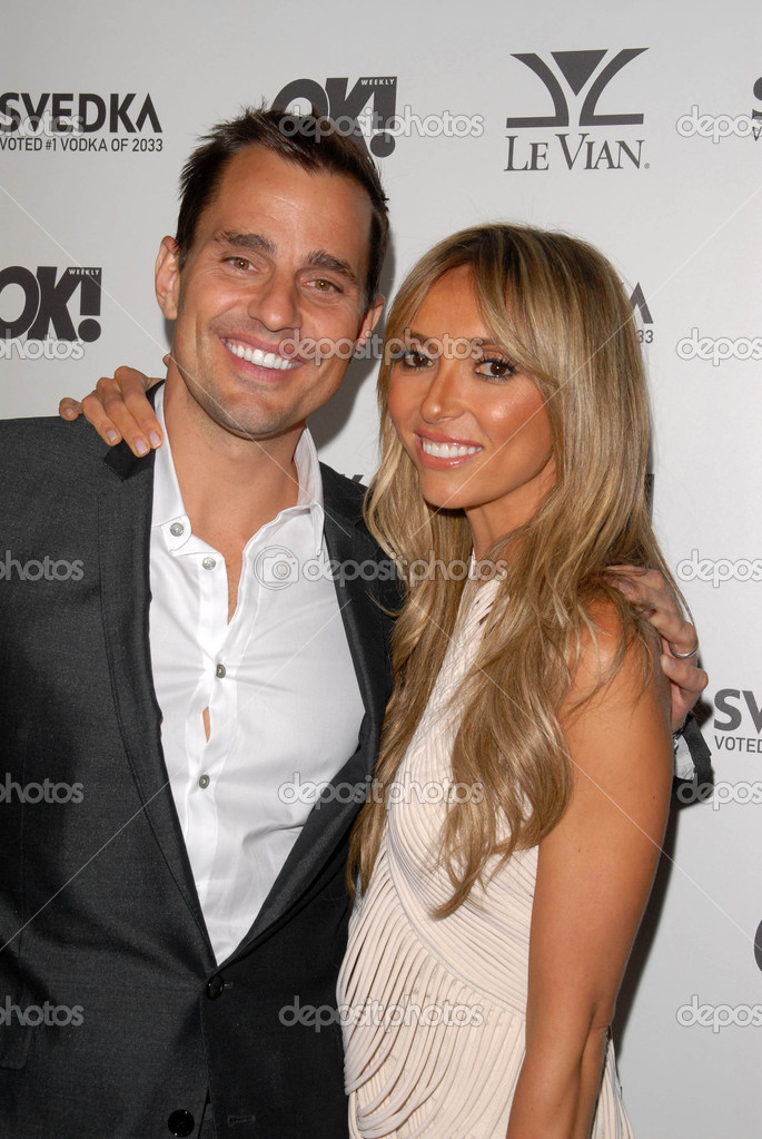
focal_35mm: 69
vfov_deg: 29.2
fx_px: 2184
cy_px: 570
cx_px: 381
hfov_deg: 19.8
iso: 400
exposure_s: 1/250
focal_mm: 46
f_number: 8
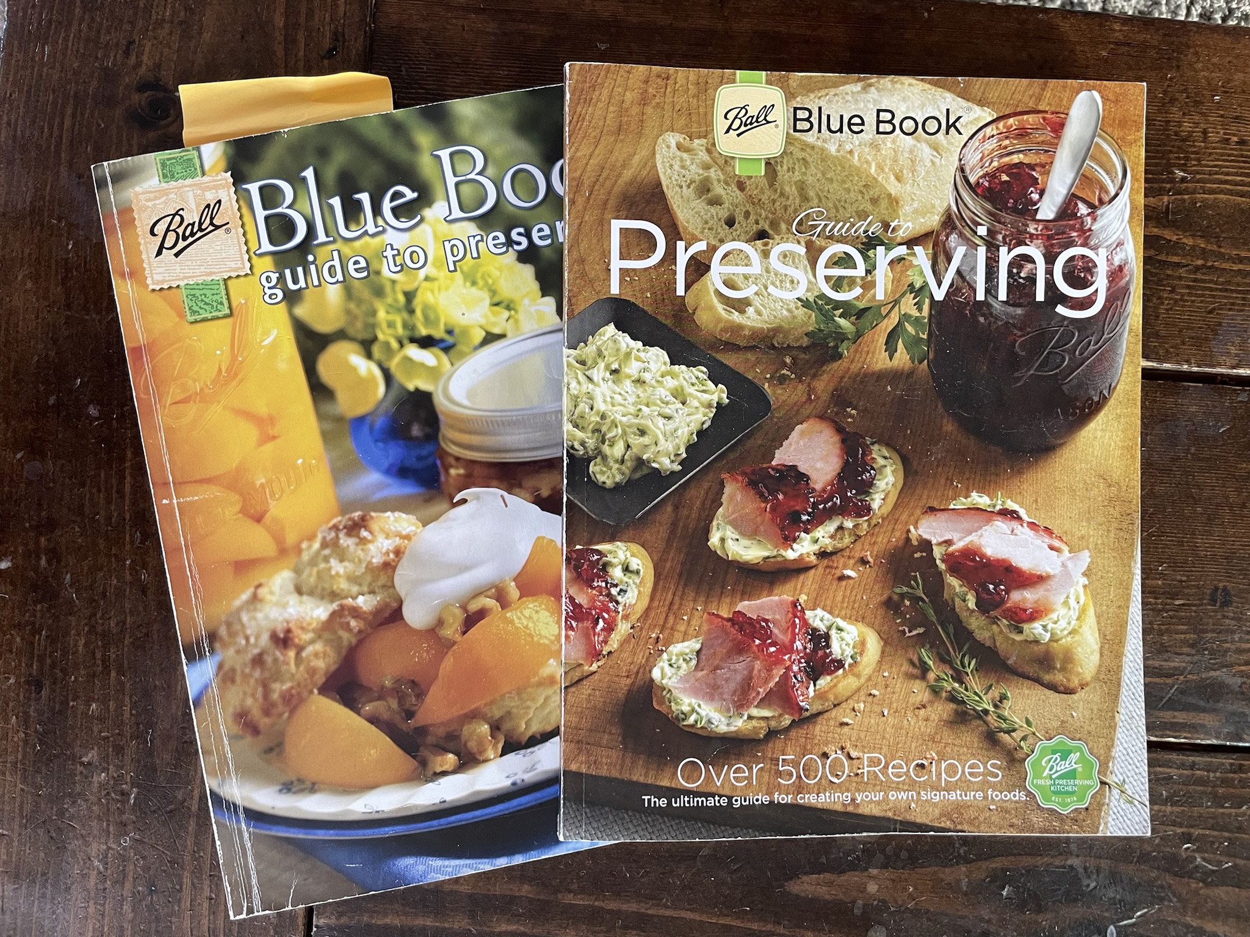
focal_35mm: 26
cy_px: 468
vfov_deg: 53.1
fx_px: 939
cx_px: 625
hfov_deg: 67.3
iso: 160
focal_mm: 4.2
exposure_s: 1/60
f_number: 1.6
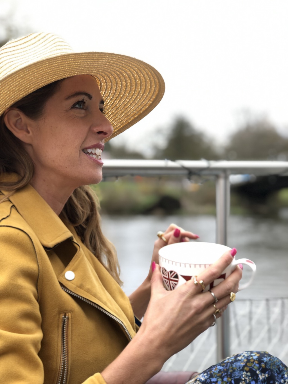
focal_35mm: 57
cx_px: 144
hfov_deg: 25.7
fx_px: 632
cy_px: 192
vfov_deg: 33.8
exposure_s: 1/63
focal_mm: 6.6
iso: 20
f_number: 2.8
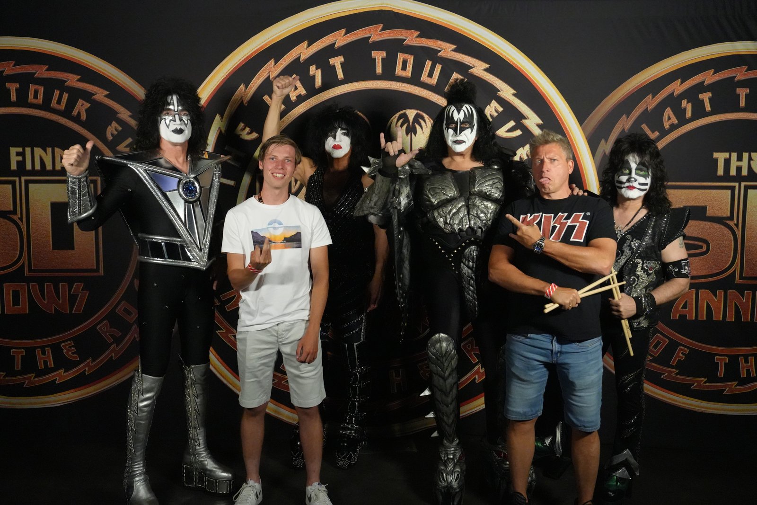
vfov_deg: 43.6
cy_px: 252
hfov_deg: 61.9
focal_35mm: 30
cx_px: 378
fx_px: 631
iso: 12800
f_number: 4
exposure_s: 1/160
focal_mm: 30
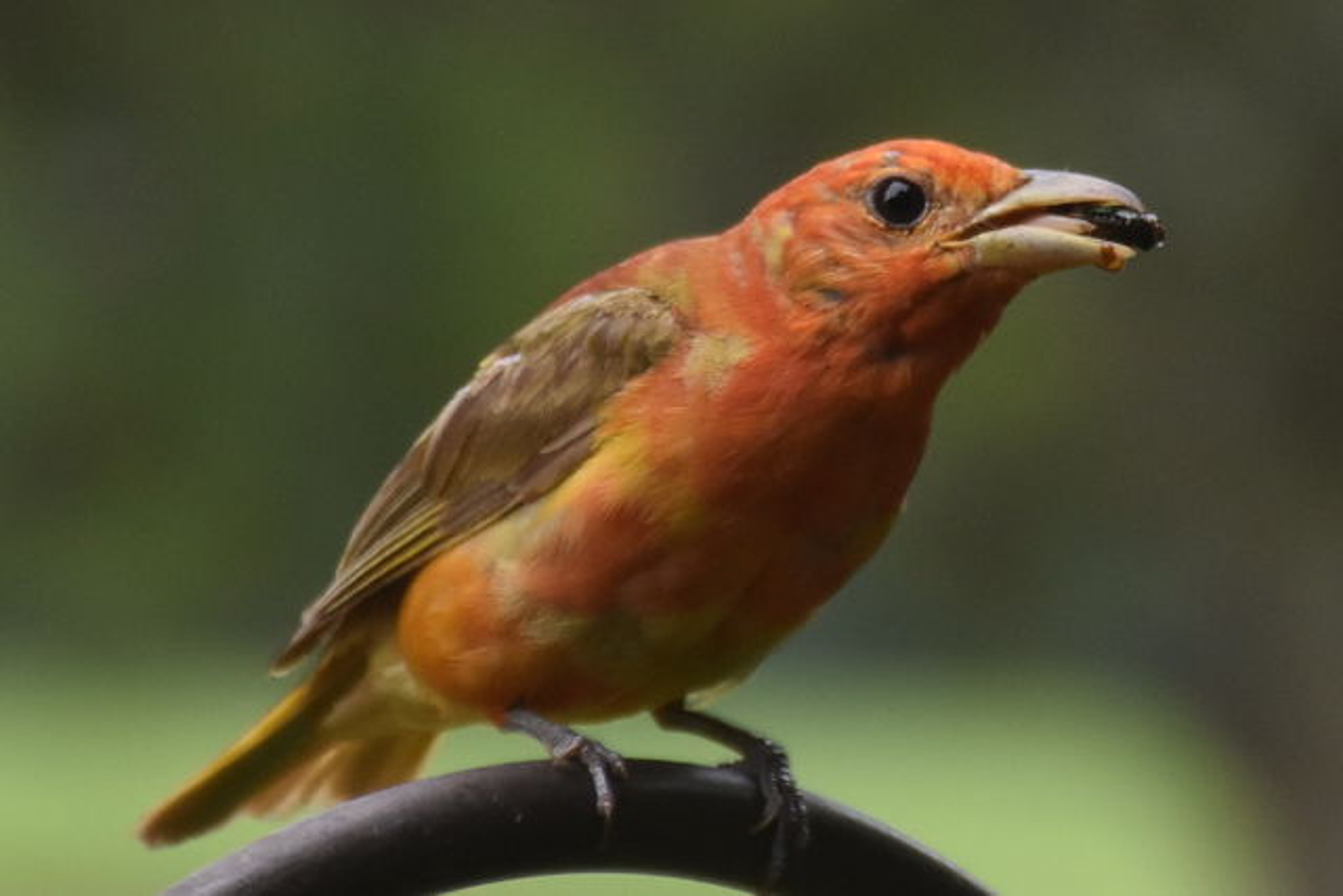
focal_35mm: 210
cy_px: 448
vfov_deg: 6.5
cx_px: 672
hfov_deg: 9.8
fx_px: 7835
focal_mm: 140
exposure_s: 1/640
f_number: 6.3
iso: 800
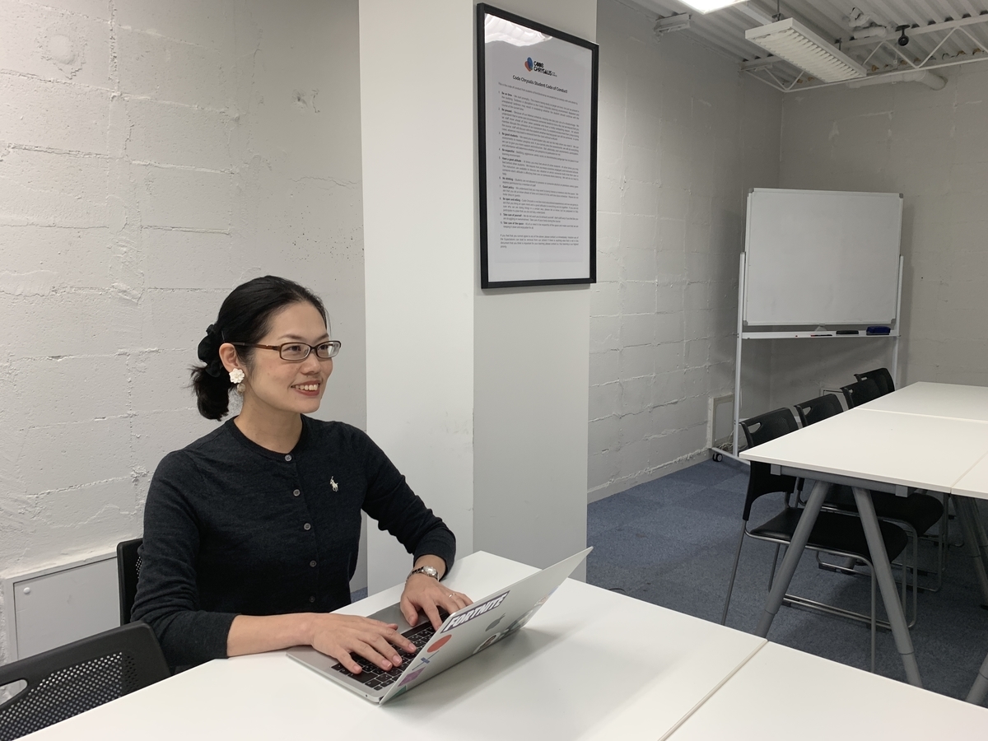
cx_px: 494
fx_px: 742
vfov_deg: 53.1
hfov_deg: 67.3
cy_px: 370
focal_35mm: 26
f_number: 1.8
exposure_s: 1/100
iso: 64
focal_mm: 4.25
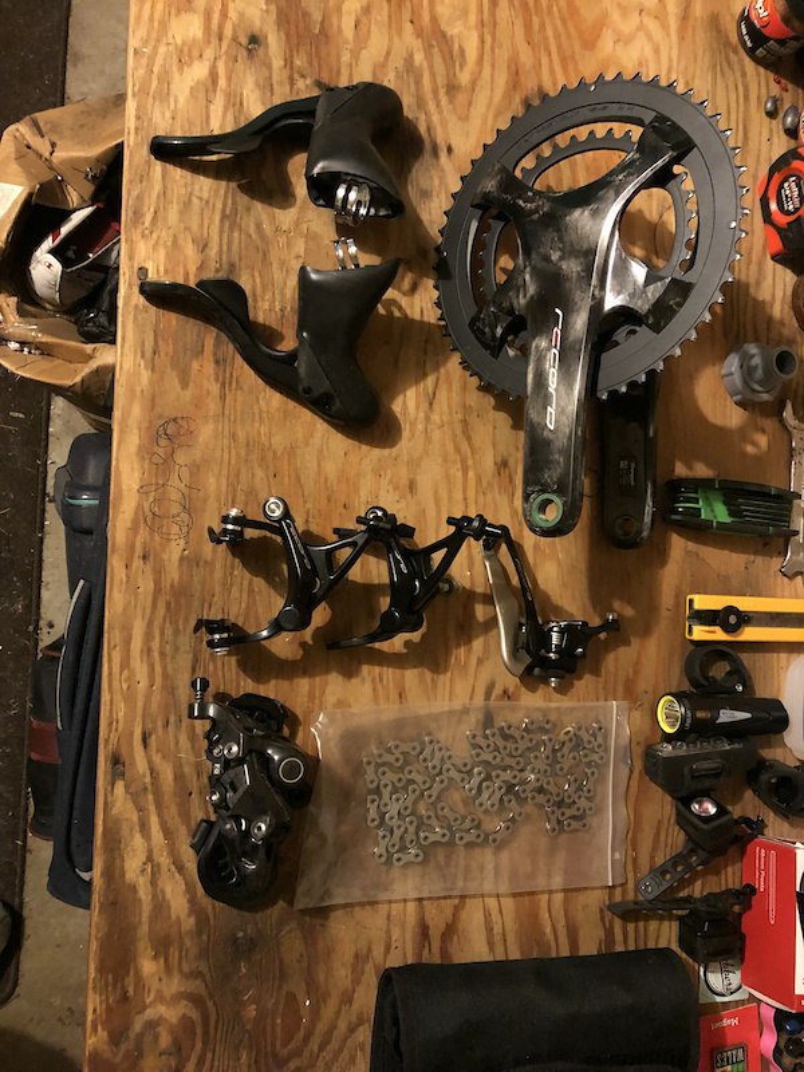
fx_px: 867
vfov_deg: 63.4
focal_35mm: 28
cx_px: 402
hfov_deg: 49.7
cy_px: 536
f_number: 1.8
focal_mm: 3.99
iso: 160
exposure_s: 1/4
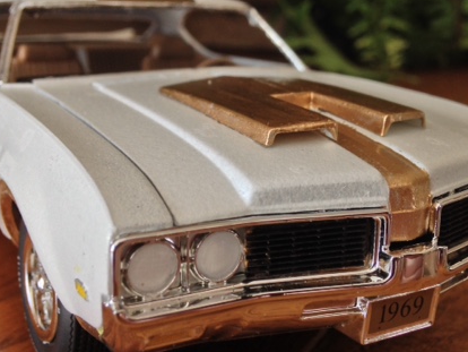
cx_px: 270
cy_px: 137
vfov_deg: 28.5
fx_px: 690
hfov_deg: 37.4
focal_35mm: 51
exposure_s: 1/30
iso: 50
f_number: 2.4
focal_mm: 4.12
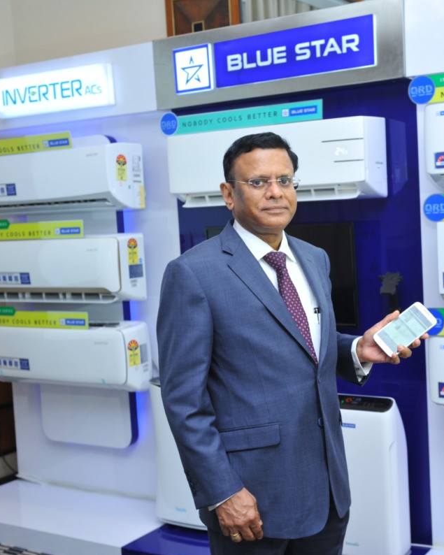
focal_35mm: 51
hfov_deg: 29.4
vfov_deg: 36.7
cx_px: 314
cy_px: 278
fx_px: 838
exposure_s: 1/100
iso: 500
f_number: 4.5
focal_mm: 36
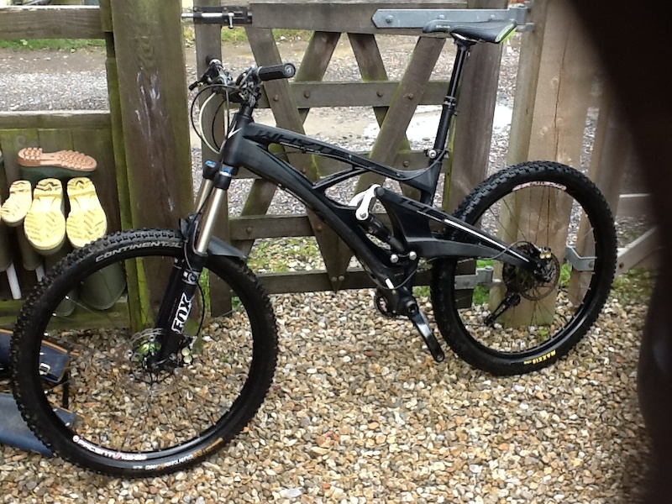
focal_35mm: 44
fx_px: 854
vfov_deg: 32.9
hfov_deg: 42.9
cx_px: 336
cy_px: 252
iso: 40
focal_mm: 2.03
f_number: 2.4
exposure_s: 1/159
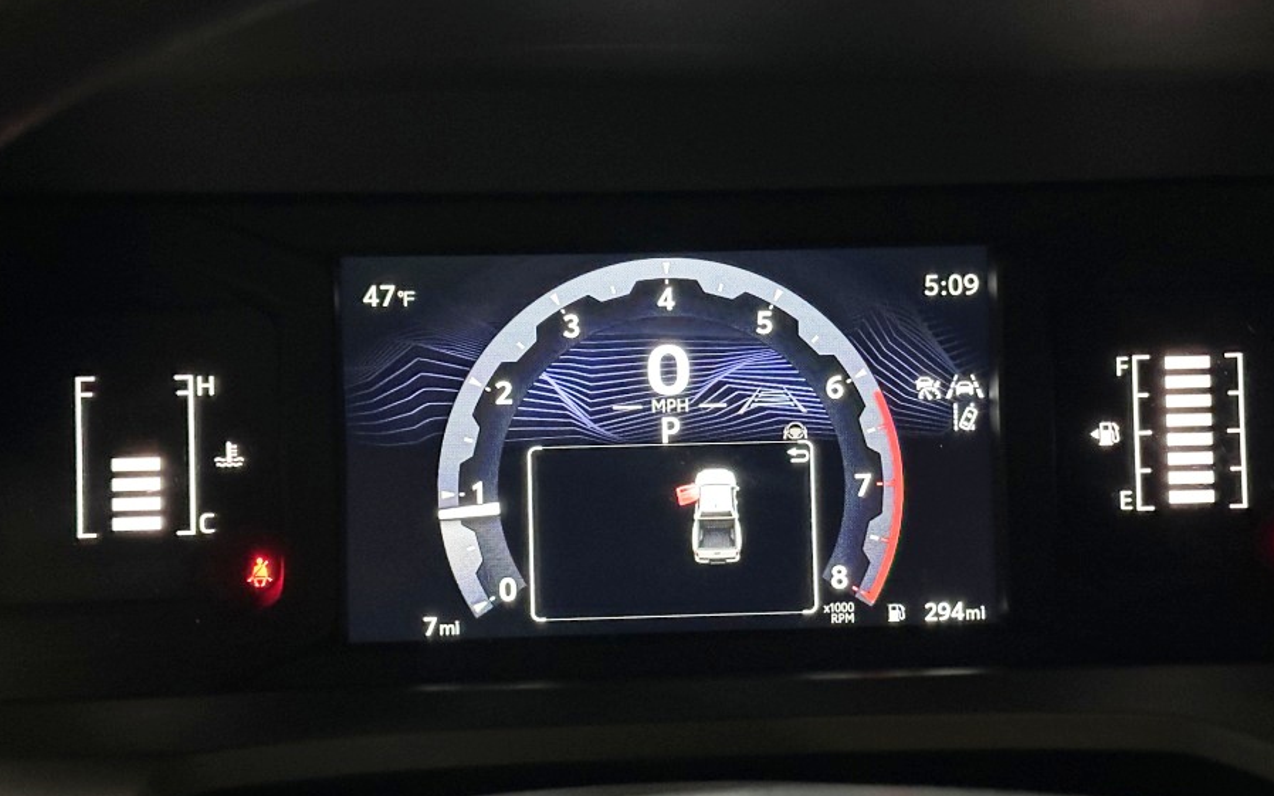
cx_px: 671
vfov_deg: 22.3
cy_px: 441
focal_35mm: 58
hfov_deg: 35.1
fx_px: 2014
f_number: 1.78
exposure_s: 1/24
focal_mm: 6.86
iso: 640
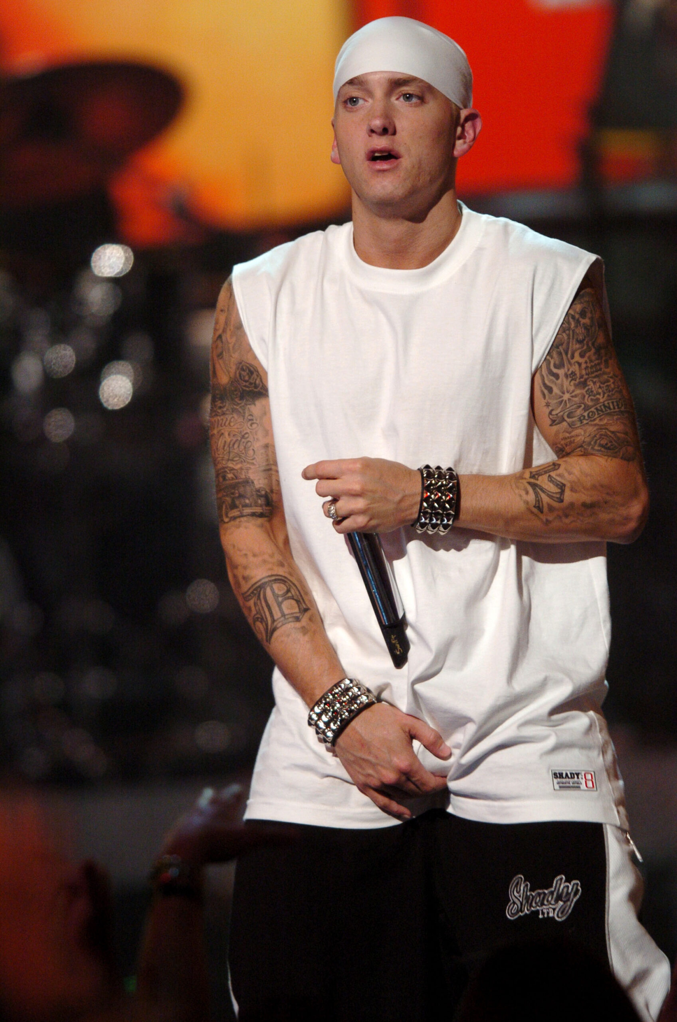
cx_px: 338
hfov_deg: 2.3
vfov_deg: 3.4
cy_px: 511
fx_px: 16997
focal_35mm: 600
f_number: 2.8
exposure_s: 1/160
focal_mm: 400
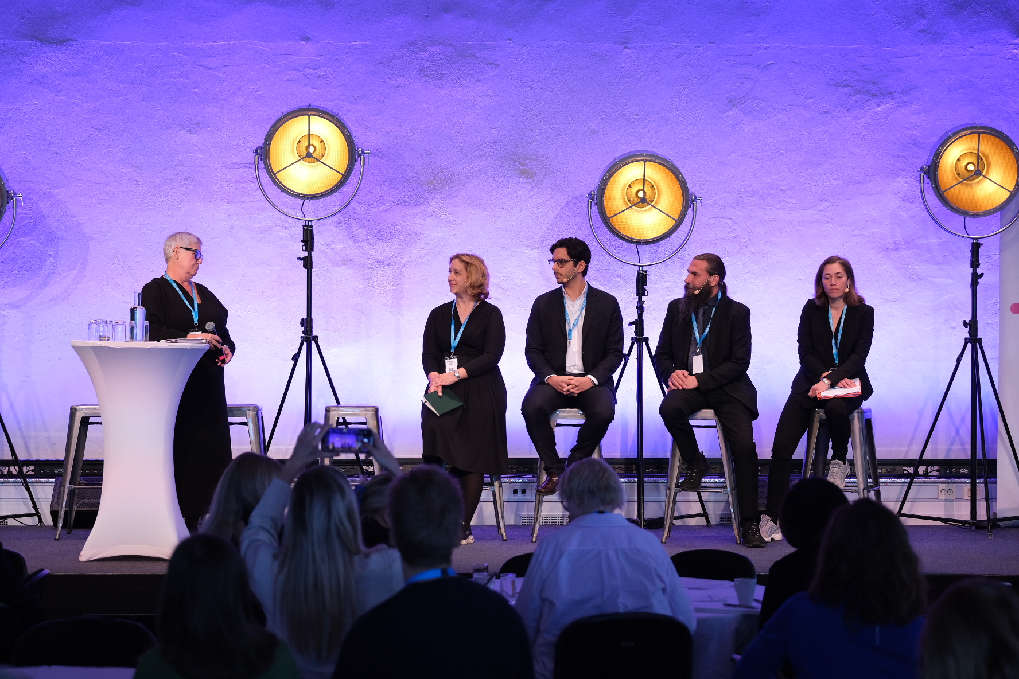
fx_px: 2123
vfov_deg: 18.2
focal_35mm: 75
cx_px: 510
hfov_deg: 27.0
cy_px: 340
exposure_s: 1/200
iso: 800
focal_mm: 50
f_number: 2.8
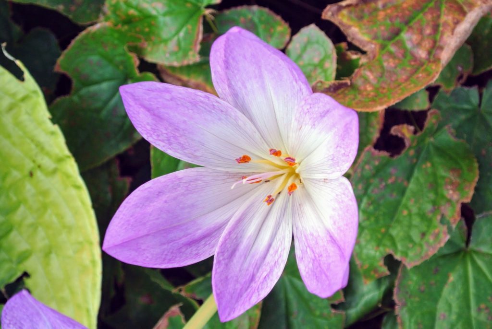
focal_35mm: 81
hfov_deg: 25.0
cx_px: 246
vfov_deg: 16.9
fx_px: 1109
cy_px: 164
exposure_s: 1/60
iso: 125
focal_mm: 30
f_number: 5.6
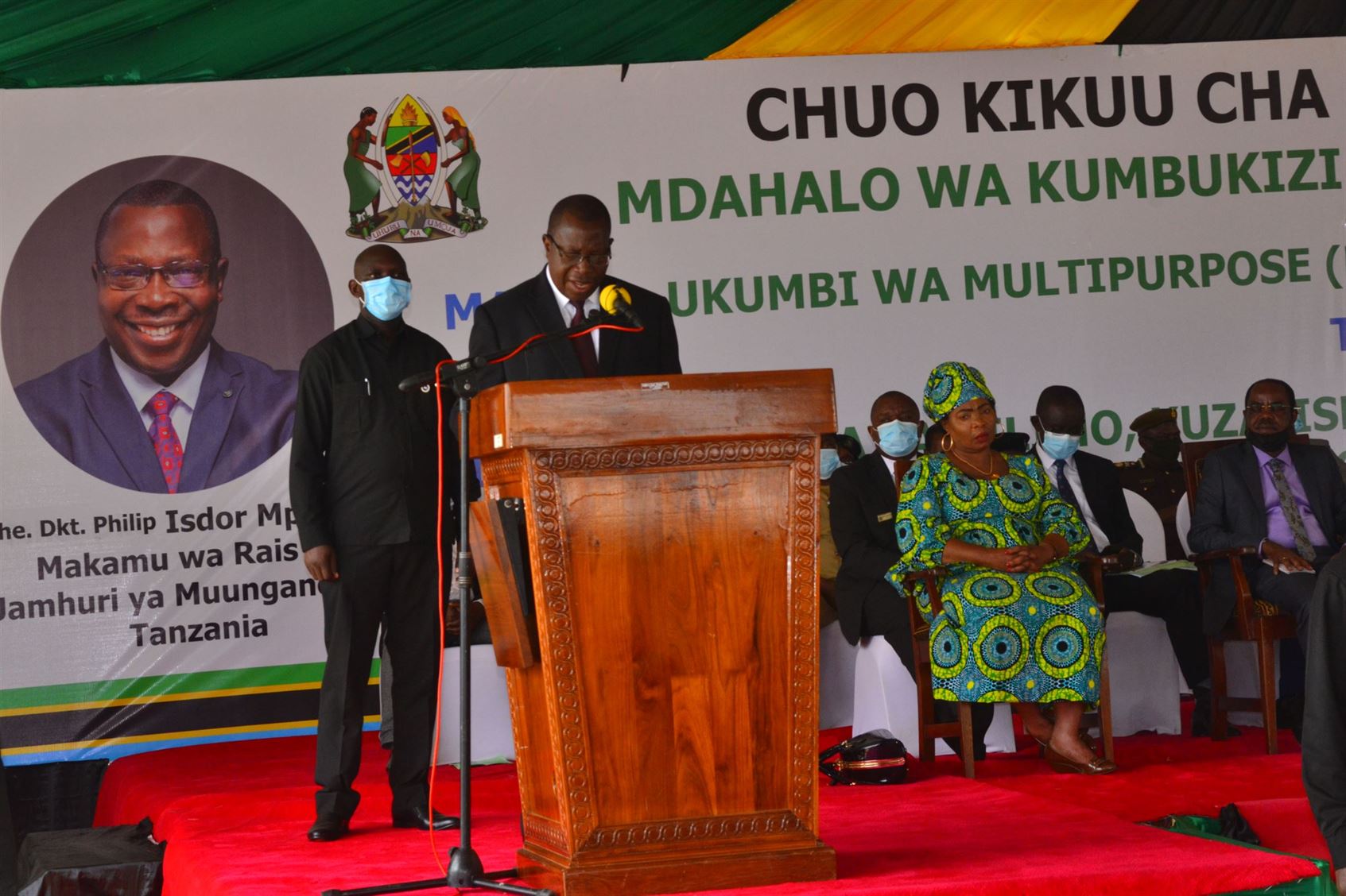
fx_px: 3084
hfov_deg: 24.6
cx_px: 673
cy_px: 448
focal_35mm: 82
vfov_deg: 16.5
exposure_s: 1/160
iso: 800
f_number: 10
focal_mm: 55
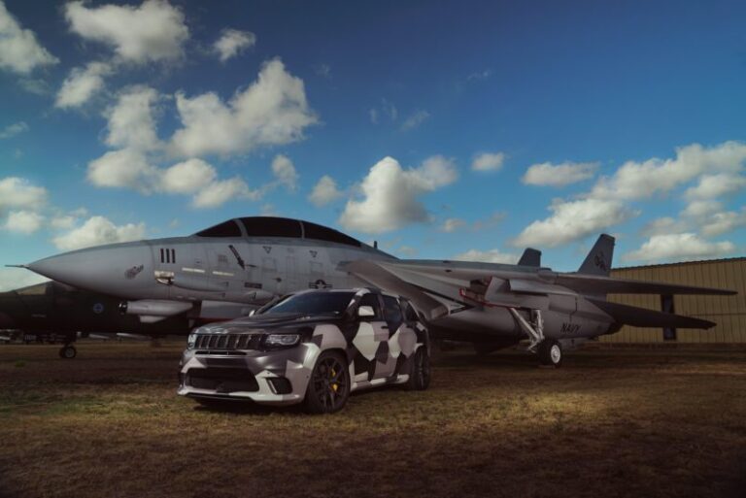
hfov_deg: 71.5
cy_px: 249
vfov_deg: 51.3
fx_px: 518
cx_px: 373
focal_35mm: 25
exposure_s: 1/125
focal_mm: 25
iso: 200
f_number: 6.3
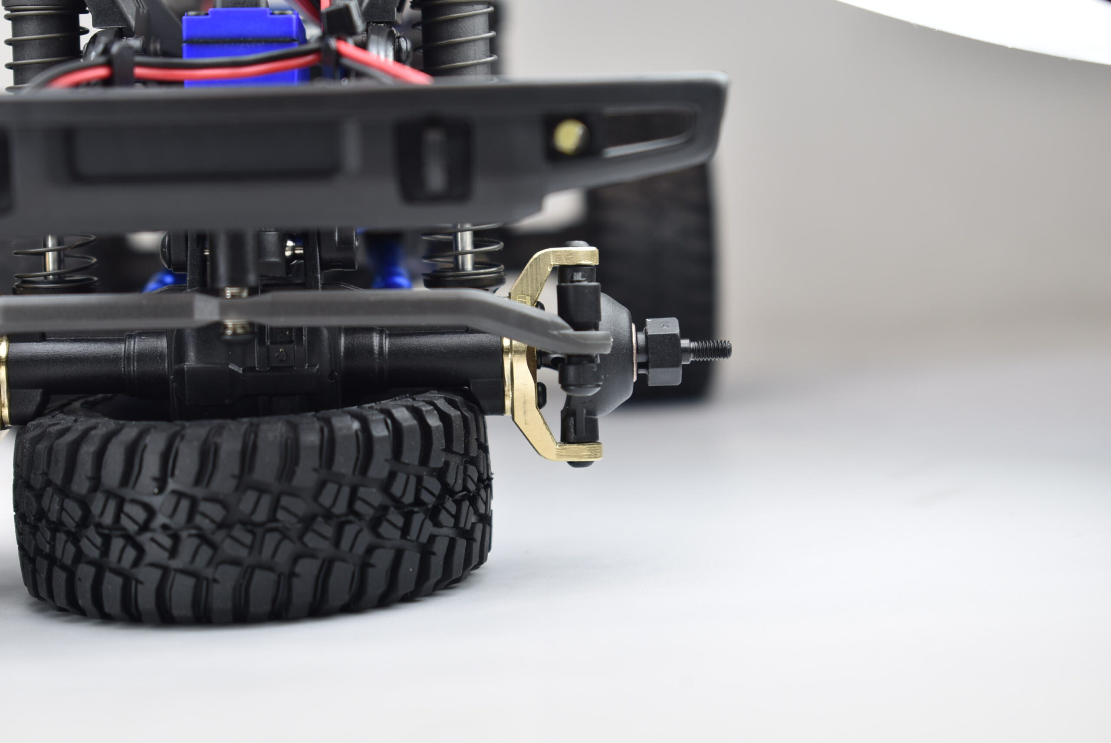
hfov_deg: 24.6
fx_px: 2548
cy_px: 372
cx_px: 556
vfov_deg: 16.6
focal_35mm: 82
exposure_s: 1/125
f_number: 5.6
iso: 100
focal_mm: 55
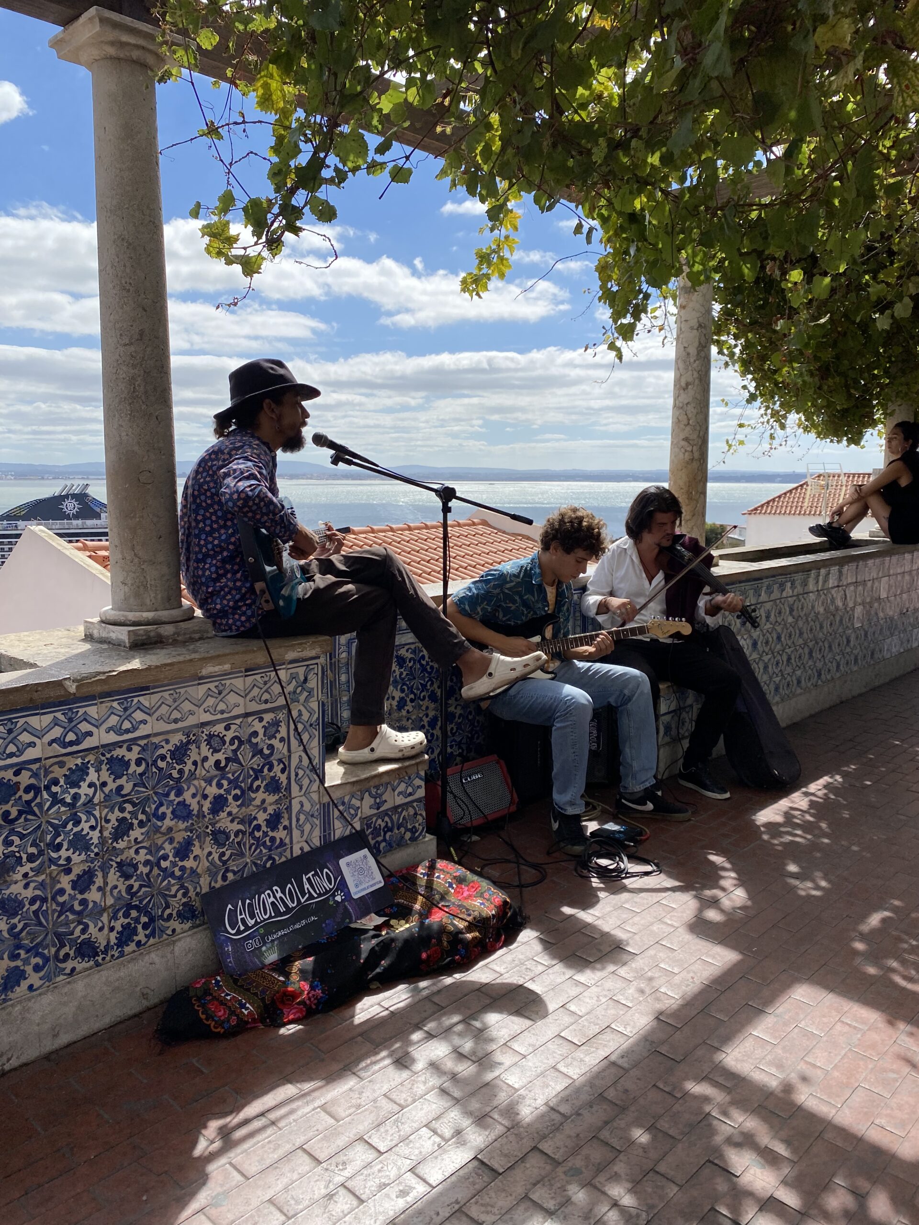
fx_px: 920
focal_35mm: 26
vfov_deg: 67.3
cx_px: 460
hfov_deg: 53.1
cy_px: 612
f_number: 1.8
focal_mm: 4.25
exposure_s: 1/3497
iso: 32
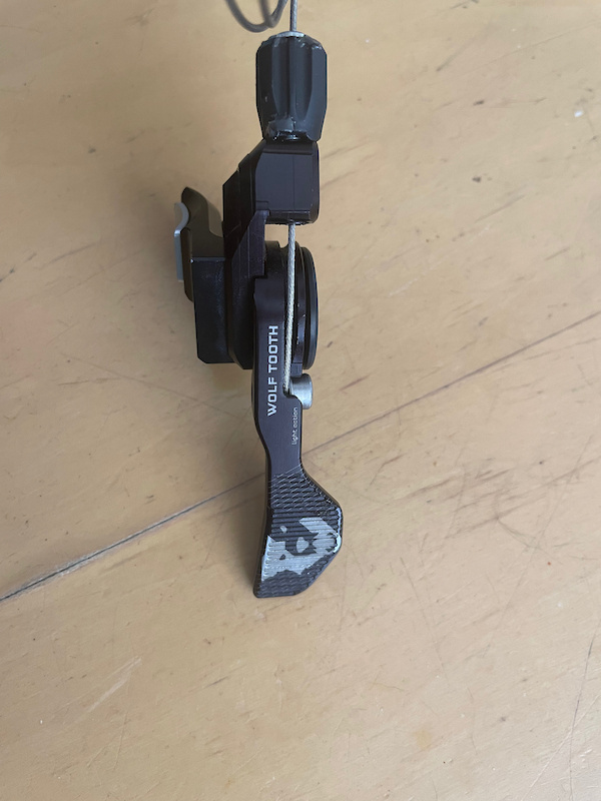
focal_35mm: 26
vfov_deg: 67.3
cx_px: 300
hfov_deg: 53.1
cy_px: 400
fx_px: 602
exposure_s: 1/60
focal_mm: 4.2
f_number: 1.6
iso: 160
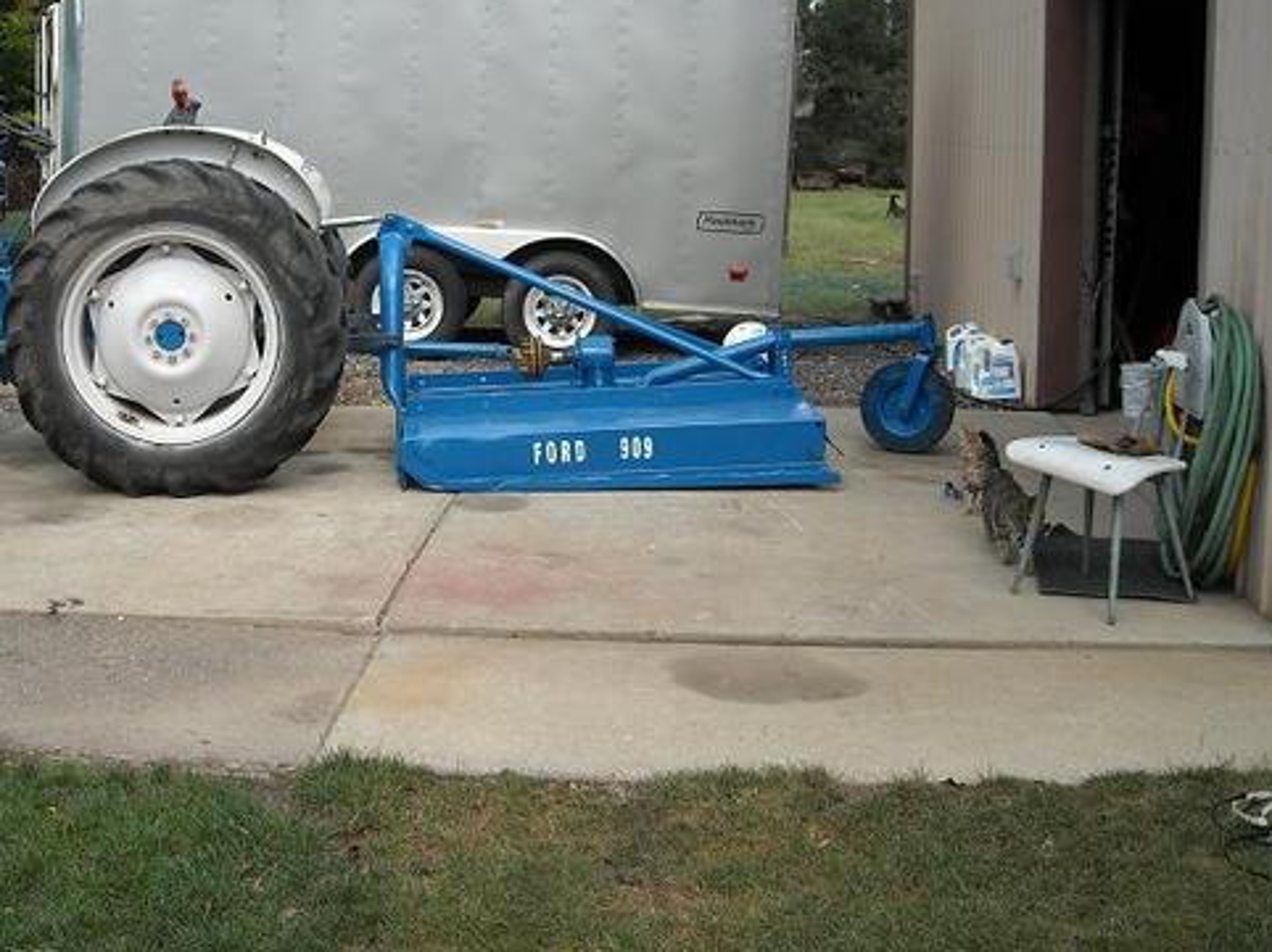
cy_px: 372
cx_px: 401
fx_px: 1836
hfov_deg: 37.7
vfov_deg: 29.0
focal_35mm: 50
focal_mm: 5.7
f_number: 2.8
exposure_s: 1/478
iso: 64
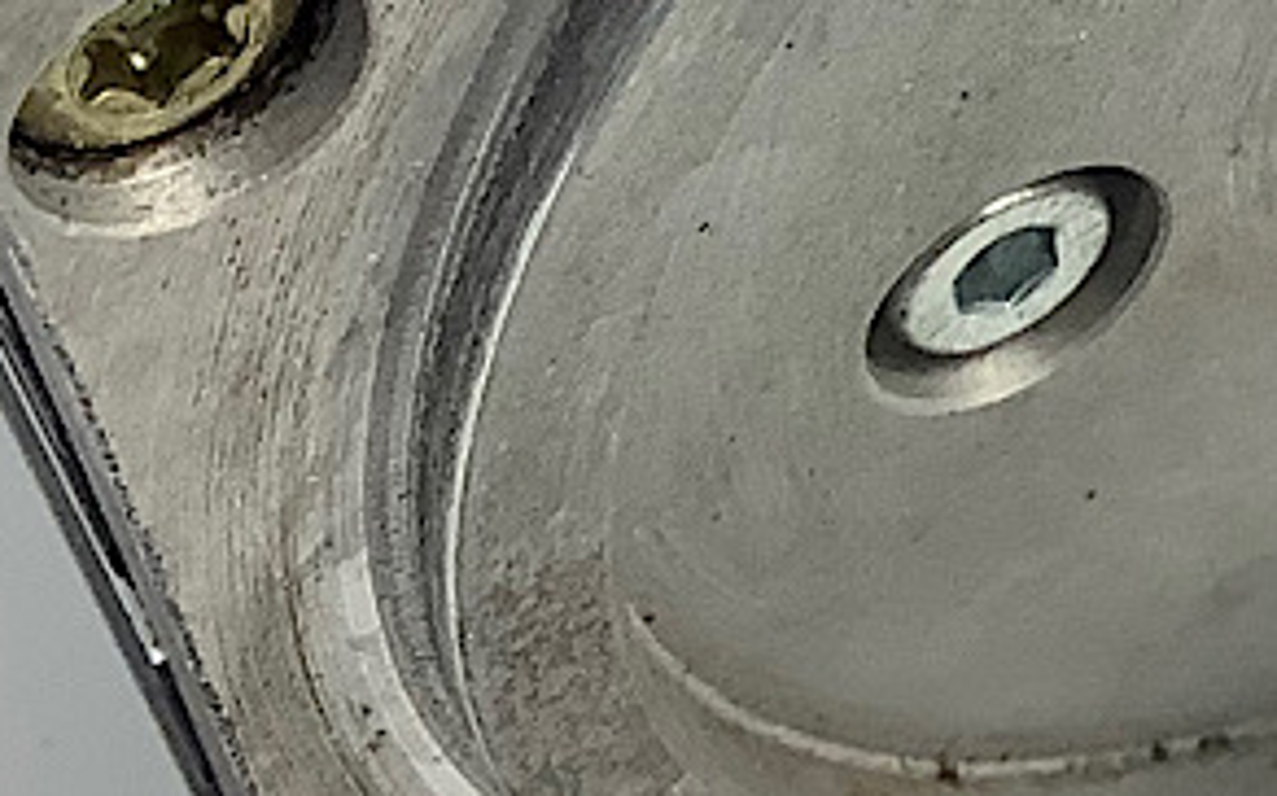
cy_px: -394
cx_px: 1380
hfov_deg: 15.2
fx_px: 4660
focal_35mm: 134
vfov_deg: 9.5
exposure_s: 1/50
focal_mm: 3.3
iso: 80
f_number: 2.4
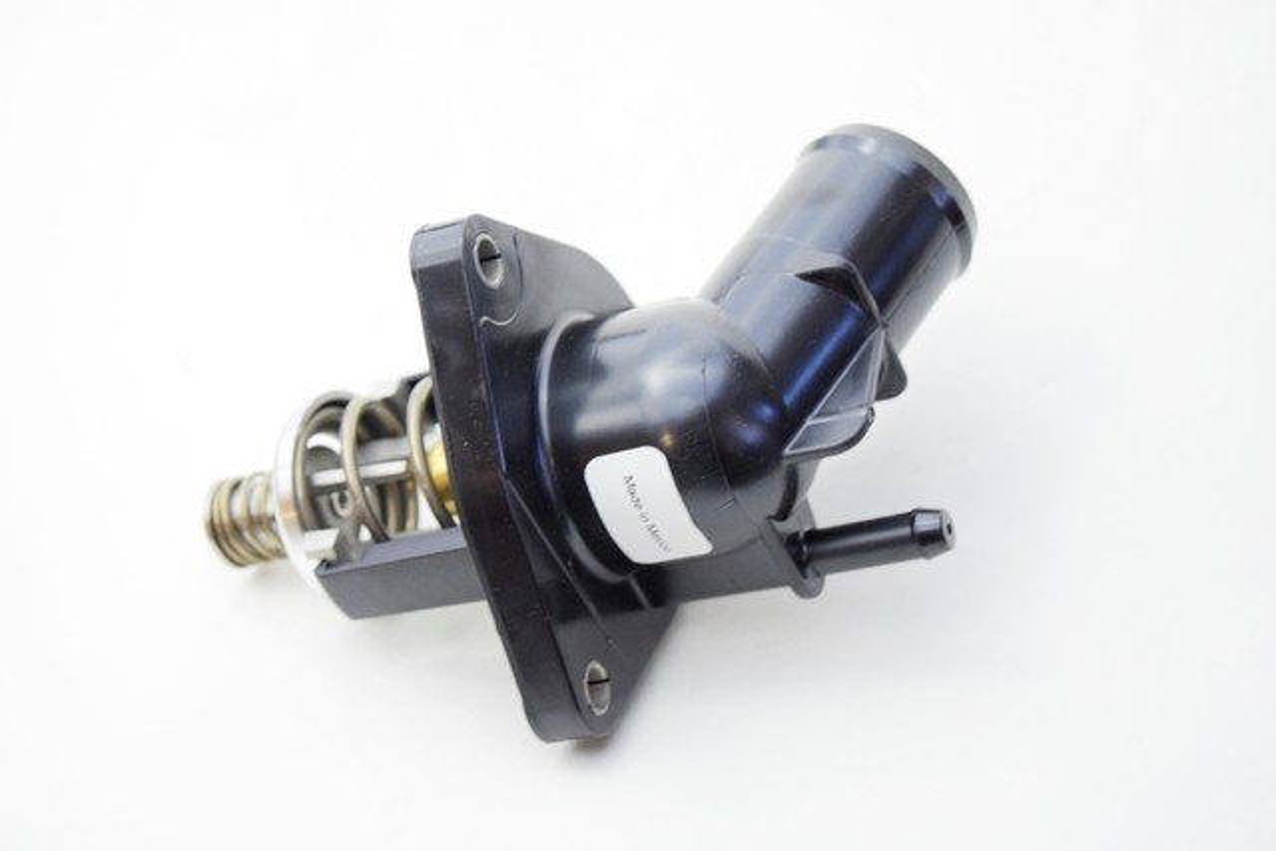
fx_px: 2127
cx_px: 638
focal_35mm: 60
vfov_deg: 22.6
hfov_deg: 33.4
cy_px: 426
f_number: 4.8
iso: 2000
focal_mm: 40
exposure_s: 1/60
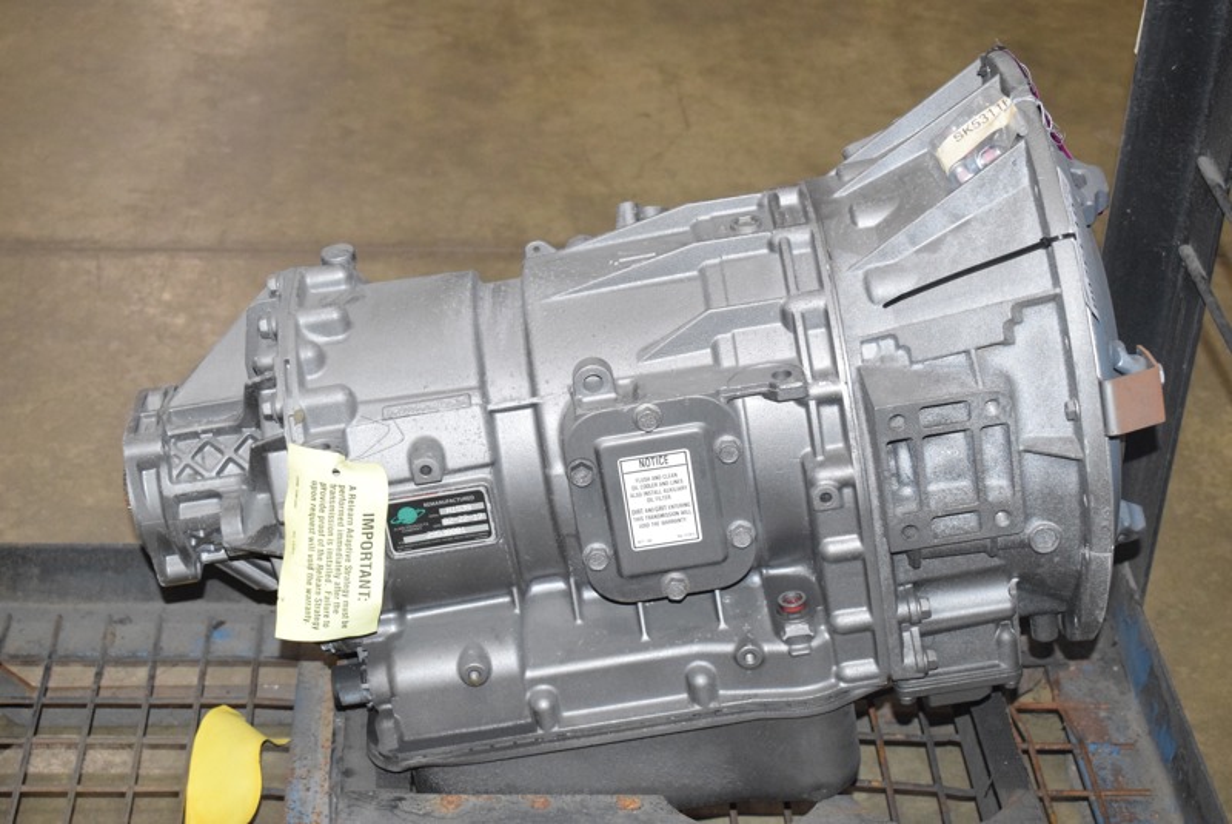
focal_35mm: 69
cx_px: 616
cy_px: 412
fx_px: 2363
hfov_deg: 29.2
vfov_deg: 19.8
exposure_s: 1/60
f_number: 7.1
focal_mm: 46
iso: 3200
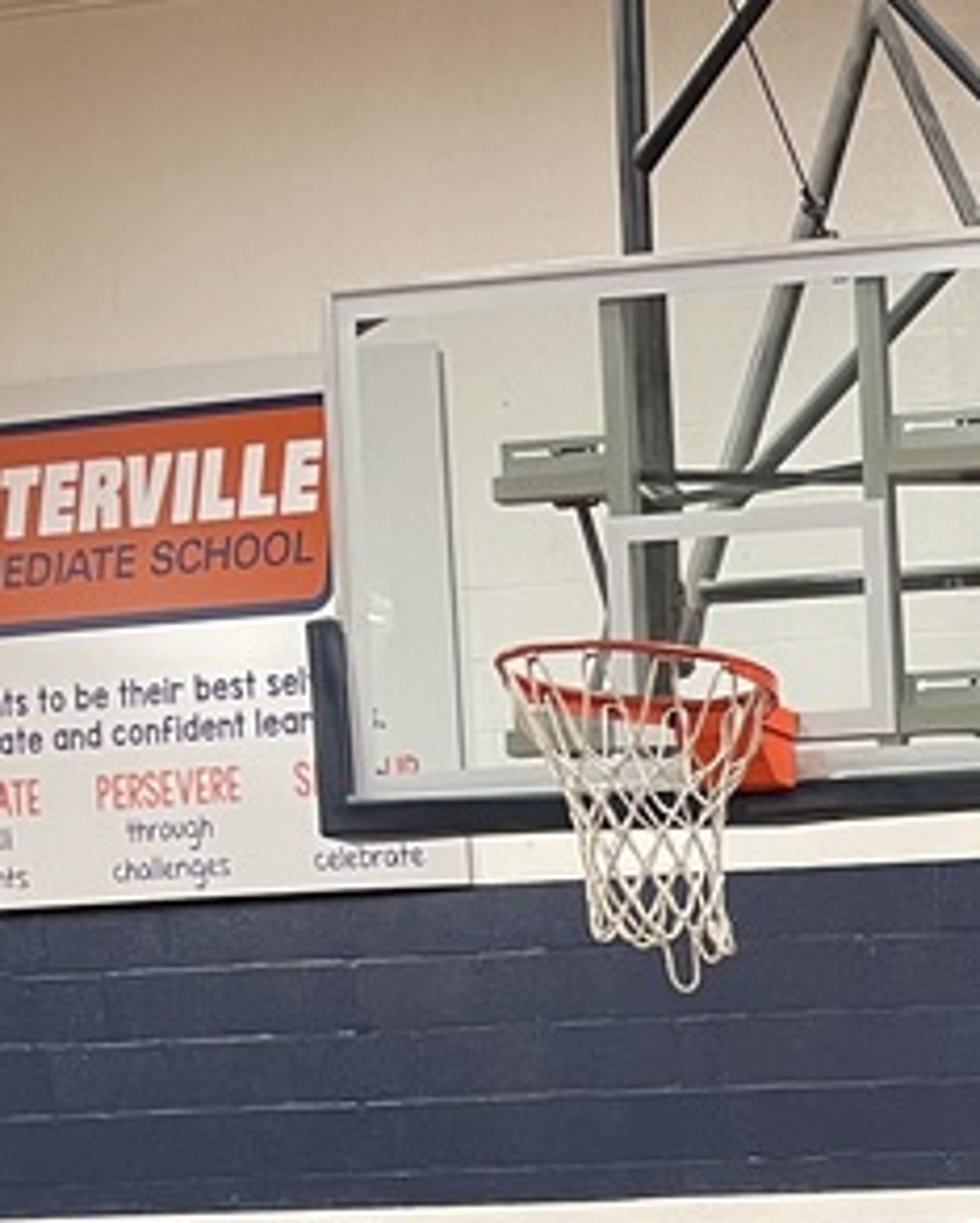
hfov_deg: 13.9
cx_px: 2102
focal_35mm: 89
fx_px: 3223
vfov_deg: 19.9
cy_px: 1546
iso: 125
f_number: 1.6
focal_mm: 4.2
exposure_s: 1/60
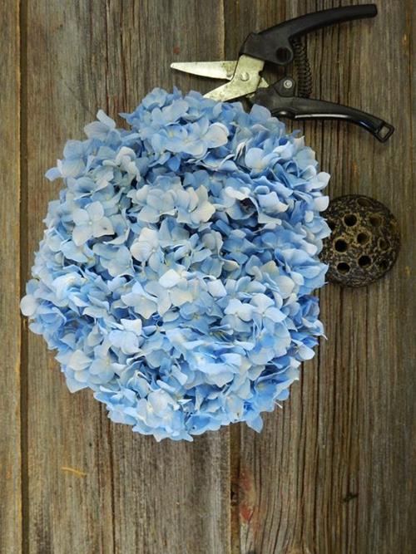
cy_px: 277
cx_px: 208
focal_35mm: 46
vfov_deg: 41.2
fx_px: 737
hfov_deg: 31.5
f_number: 4.2
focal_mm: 8.1
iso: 320
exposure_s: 1/30
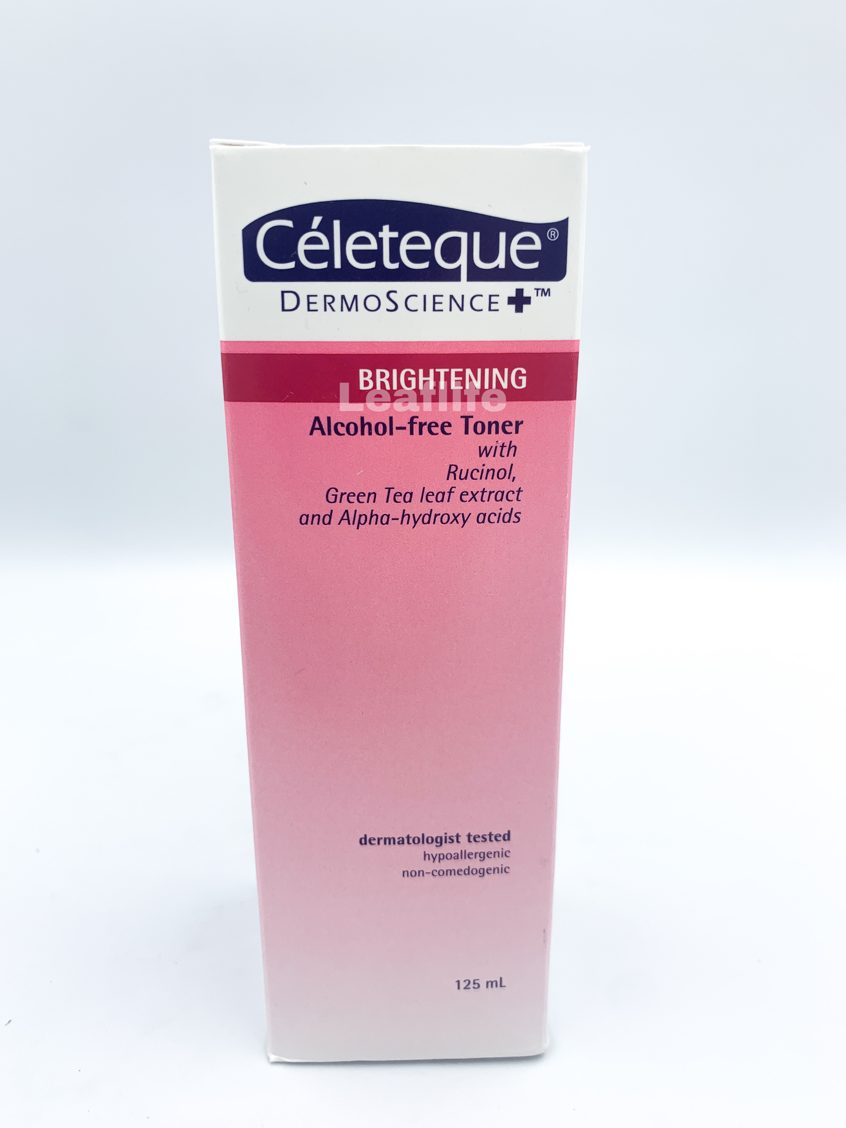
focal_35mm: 26
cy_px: 564
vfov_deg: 67.3
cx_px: 423
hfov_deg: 53.1
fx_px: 847
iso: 25
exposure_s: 1/240
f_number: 1.8
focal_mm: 4.25
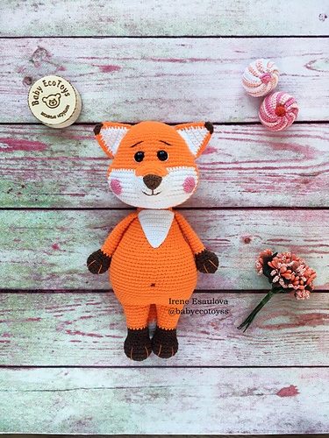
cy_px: 219
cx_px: 164
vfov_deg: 61.7
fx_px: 367
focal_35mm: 29
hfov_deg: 48.2
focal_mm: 4.15
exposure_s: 1/33
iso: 25
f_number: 2.2
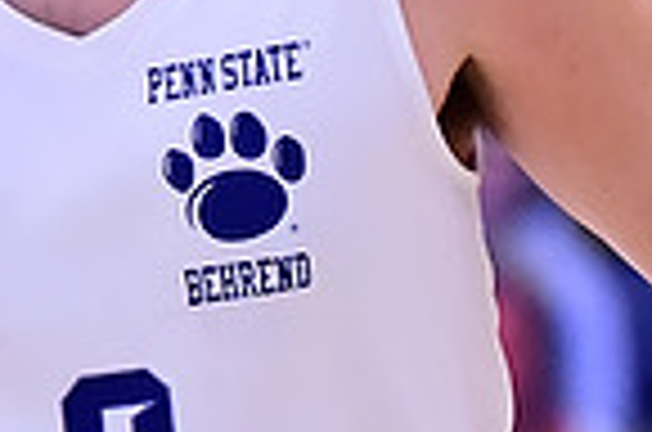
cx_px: -211
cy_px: 146
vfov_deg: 2.1
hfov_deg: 3.2
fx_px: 11710
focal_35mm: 648
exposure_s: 1/1250
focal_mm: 140
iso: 10000
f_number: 2.8
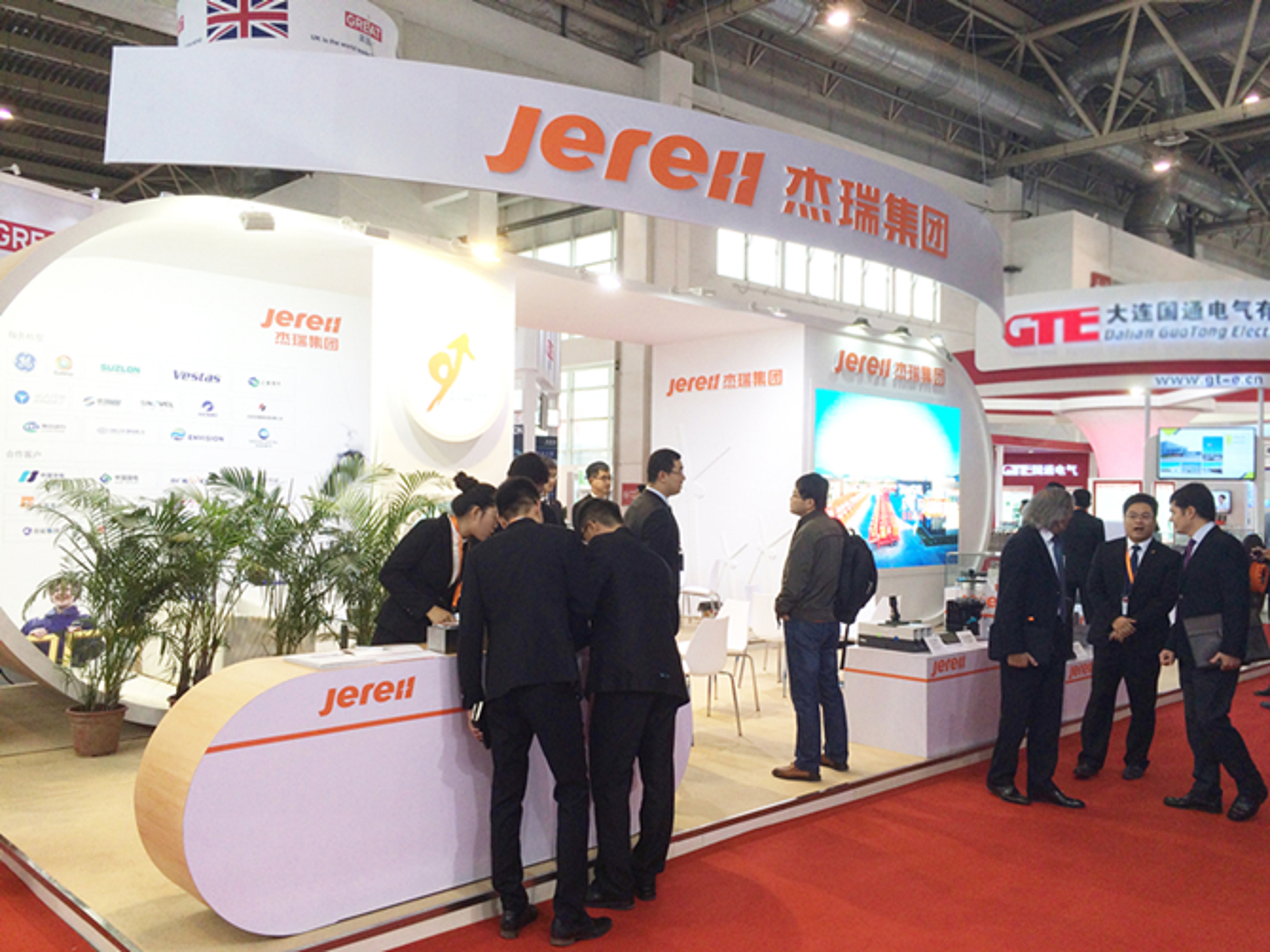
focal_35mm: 29
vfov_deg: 48.2
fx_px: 1064
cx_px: 635
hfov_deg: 61.7
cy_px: 476
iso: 50
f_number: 2.2
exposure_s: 1/100
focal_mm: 4.15
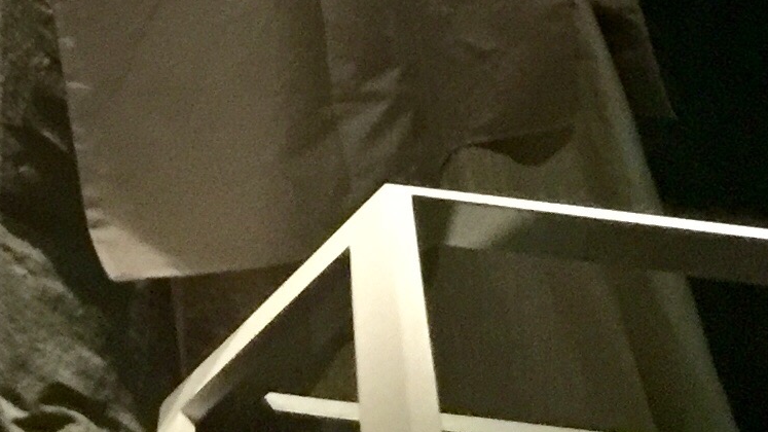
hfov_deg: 14.2
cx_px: -500
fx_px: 2810
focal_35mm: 138
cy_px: -817
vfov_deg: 7.8
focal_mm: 4.15
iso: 125
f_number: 2.2
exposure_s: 1/4
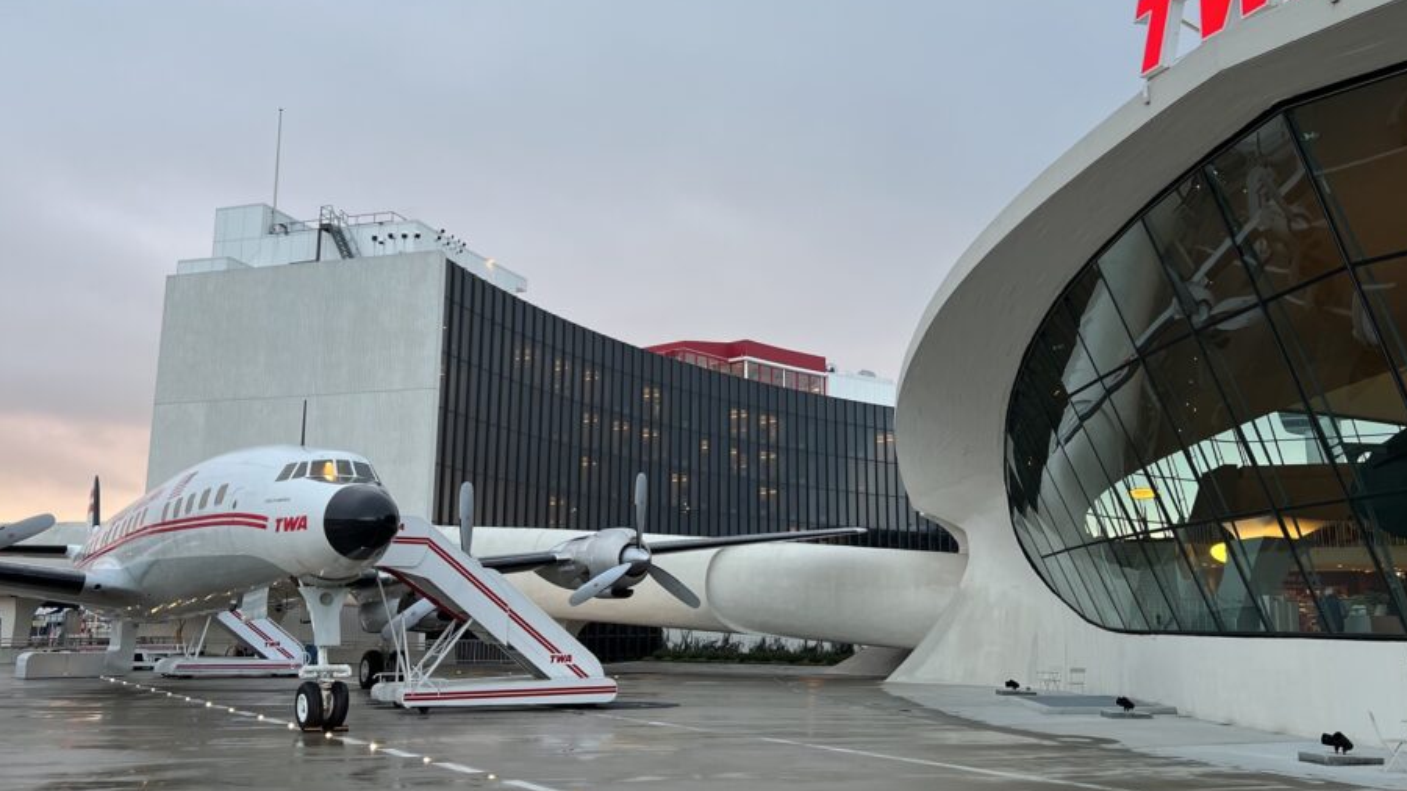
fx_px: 1268
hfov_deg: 58.0
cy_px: 339
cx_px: 718
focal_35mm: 34
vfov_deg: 34.6
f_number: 1.5
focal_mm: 5.7
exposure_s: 1/120
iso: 64
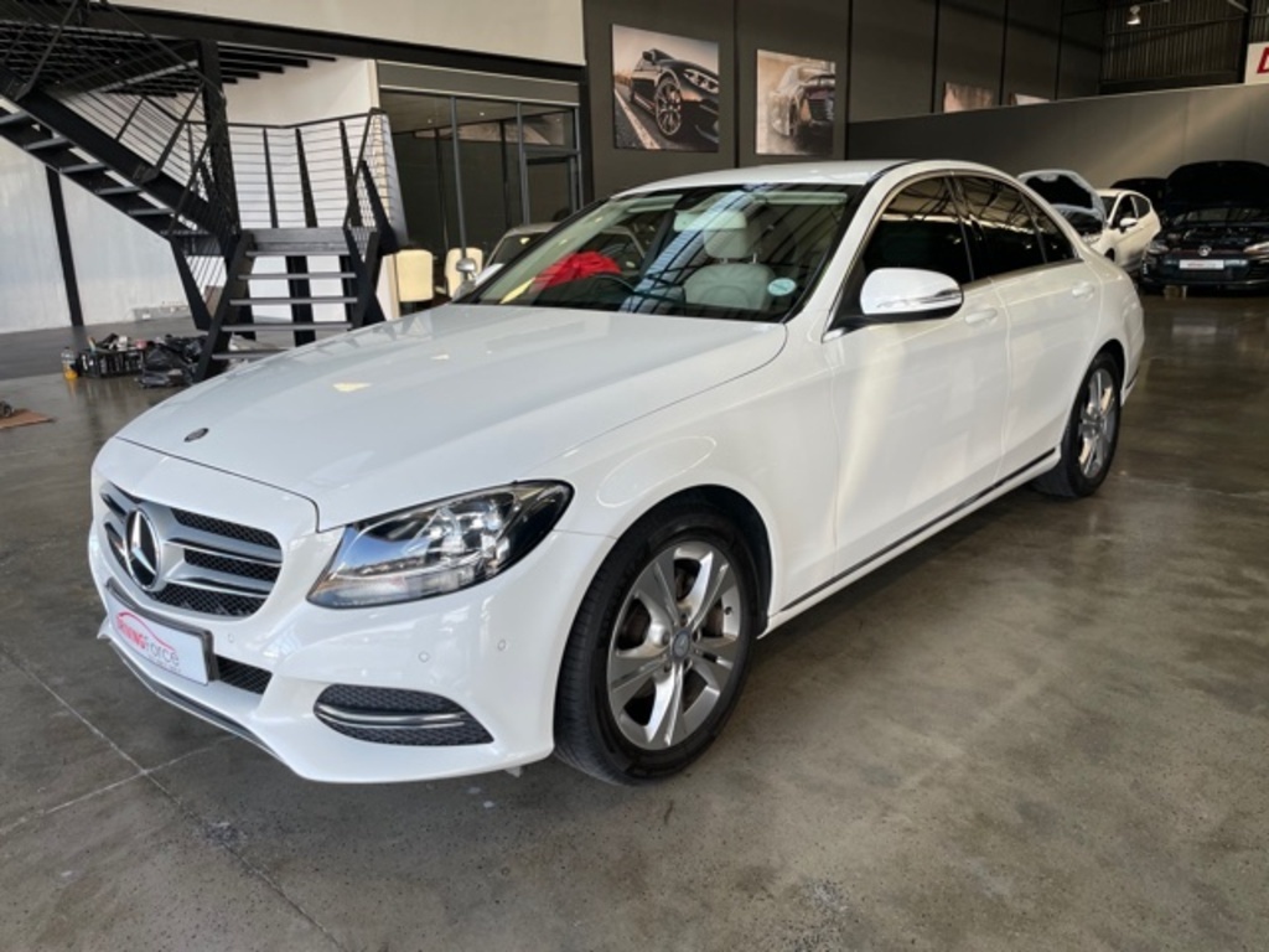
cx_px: 634
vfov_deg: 53.1
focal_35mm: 26
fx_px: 953
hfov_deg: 67.3
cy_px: 476
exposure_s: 1/251
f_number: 1.6
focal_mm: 4.2
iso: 32
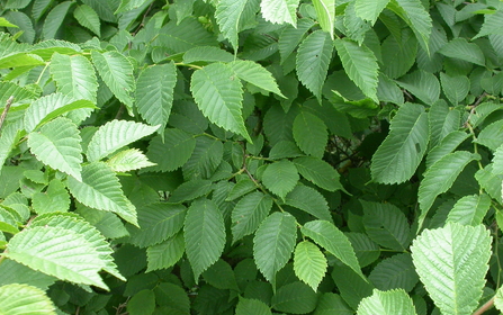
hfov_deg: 35.1
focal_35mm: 58
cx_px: 257
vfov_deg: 22.4
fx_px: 796
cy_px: 150
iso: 100
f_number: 5.8
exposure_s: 1/29.2
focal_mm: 10.6
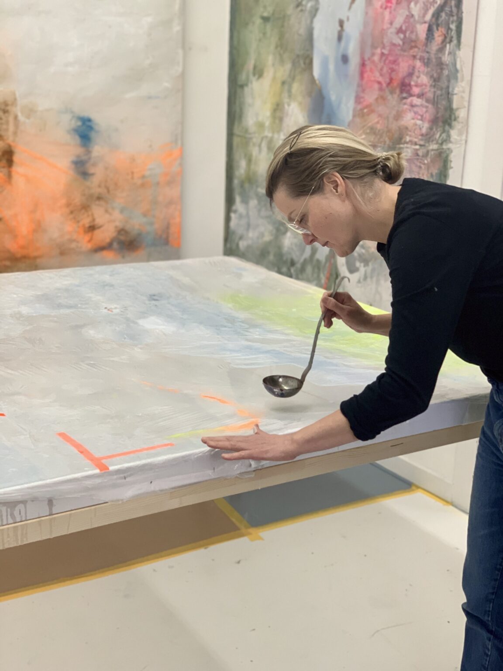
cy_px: 336
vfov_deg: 36.8
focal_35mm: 52
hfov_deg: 28.0
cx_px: 252
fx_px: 1007
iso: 125
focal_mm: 6
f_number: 2.4
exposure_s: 1/100
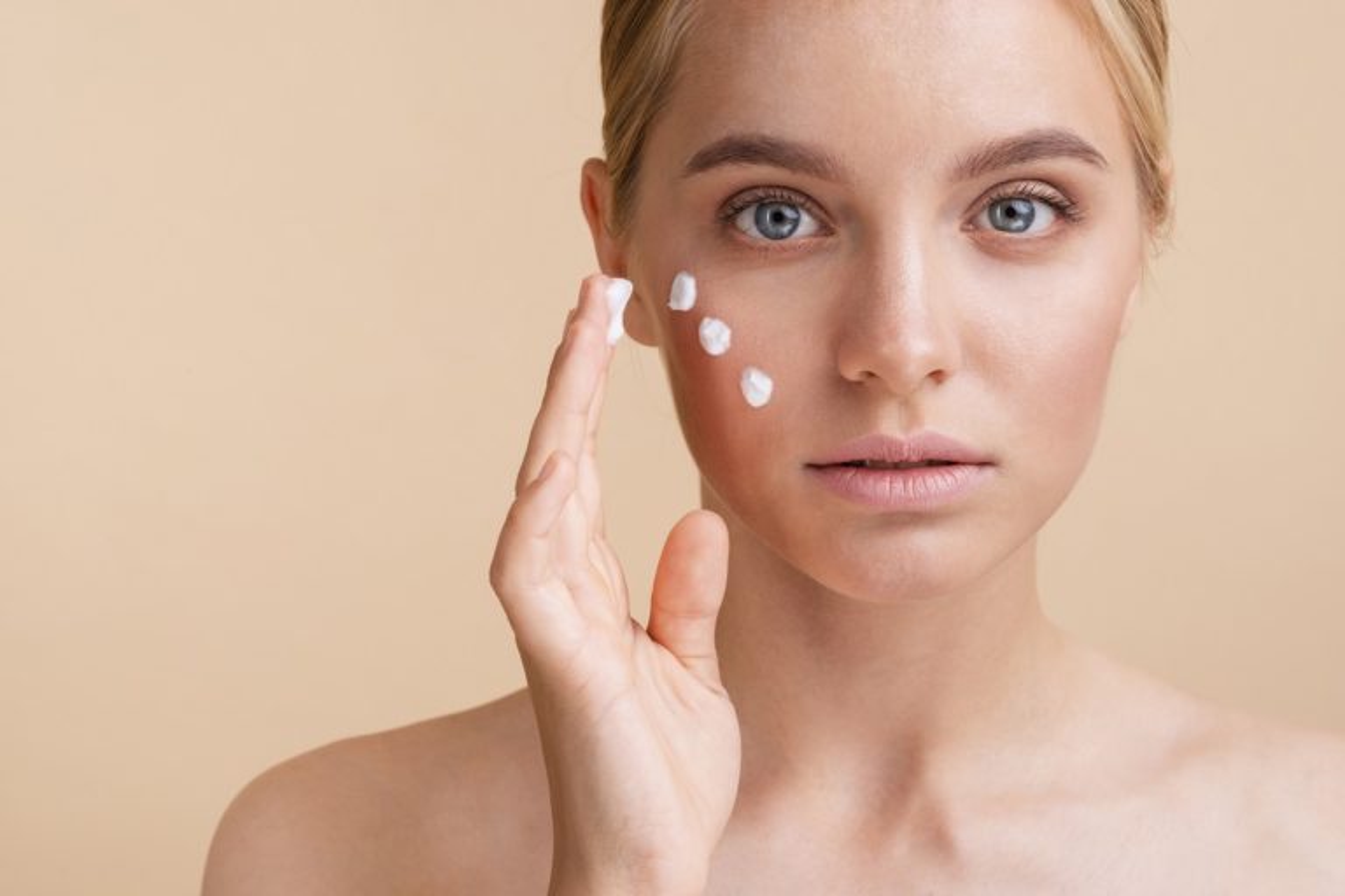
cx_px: 672
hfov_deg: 23.9
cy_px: 448
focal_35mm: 85
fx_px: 3175
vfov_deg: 16.1
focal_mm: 85
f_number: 11
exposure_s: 1/160
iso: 100
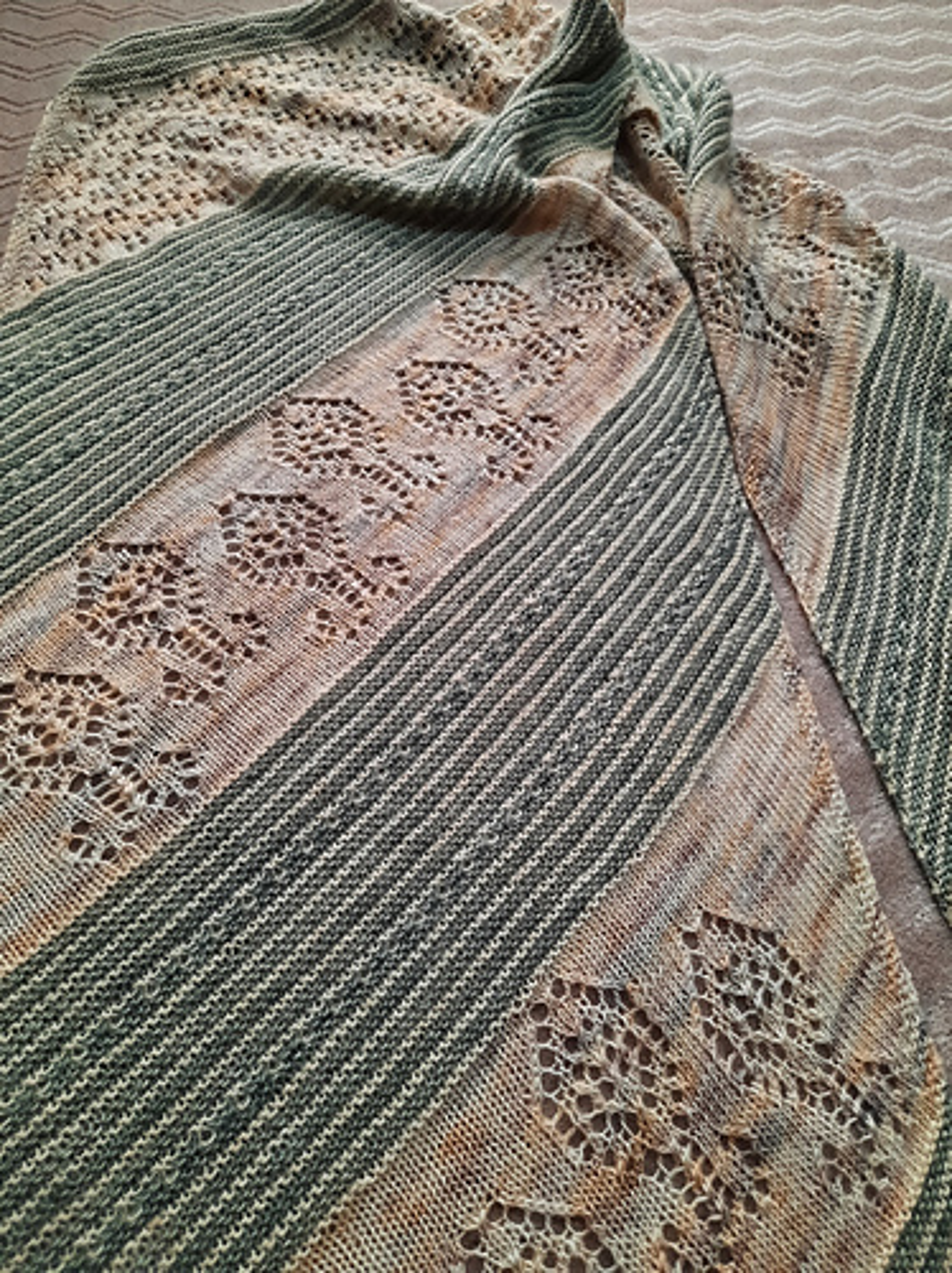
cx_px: 476
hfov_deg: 54.8
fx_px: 918
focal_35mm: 25
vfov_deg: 69.4
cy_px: 636
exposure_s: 1/50
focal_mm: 4.6
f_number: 2
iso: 320
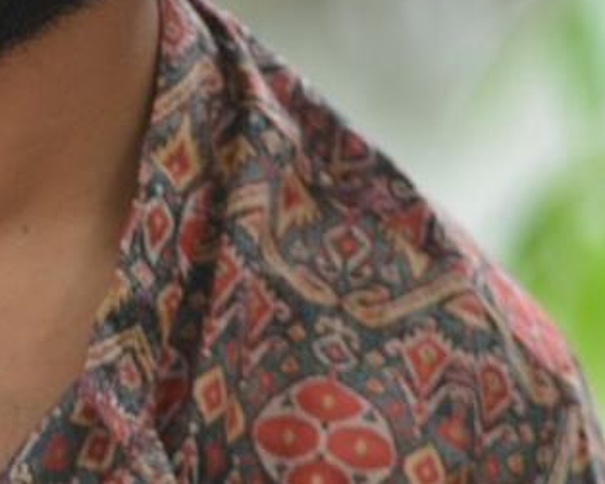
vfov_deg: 2.9
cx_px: -372
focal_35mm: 533
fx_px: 9541
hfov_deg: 3.6
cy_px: 56
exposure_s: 1/125
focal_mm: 110
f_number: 5.6
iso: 1000
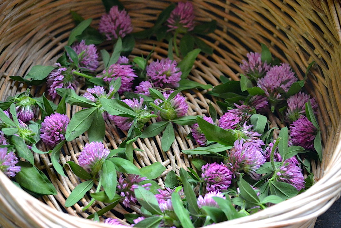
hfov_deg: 17.1
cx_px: 170
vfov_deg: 11.4
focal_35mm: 120
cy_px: 114
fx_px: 1137
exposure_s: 1/60
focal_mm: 80
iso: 1400
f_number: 4.5
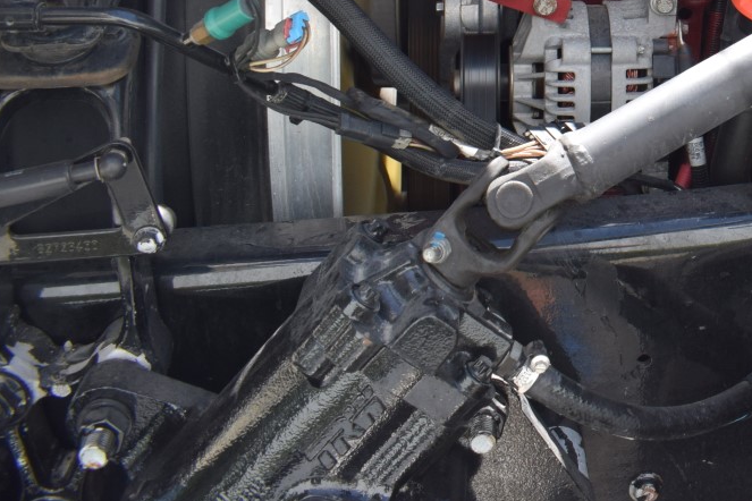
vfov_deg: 19.4
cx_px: 893
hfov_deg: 27.1
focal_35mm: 66
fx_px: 1379
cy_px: -95
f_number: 8
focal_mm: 18
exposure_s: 1/250
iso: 400
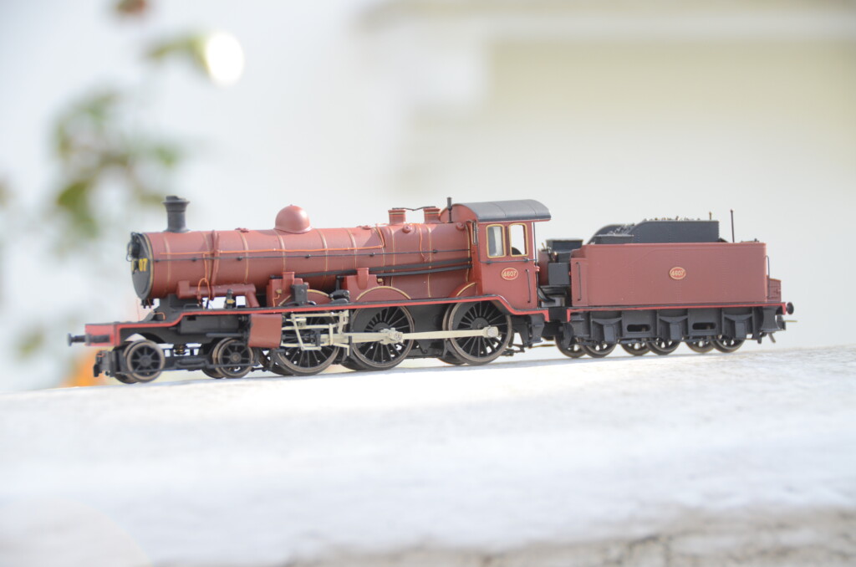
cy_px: 284
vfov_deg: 13.0
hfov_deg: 19.5
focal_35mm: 105
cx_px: 428
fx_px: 2491
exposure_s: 1/250
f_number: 5
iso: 500
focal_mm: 70
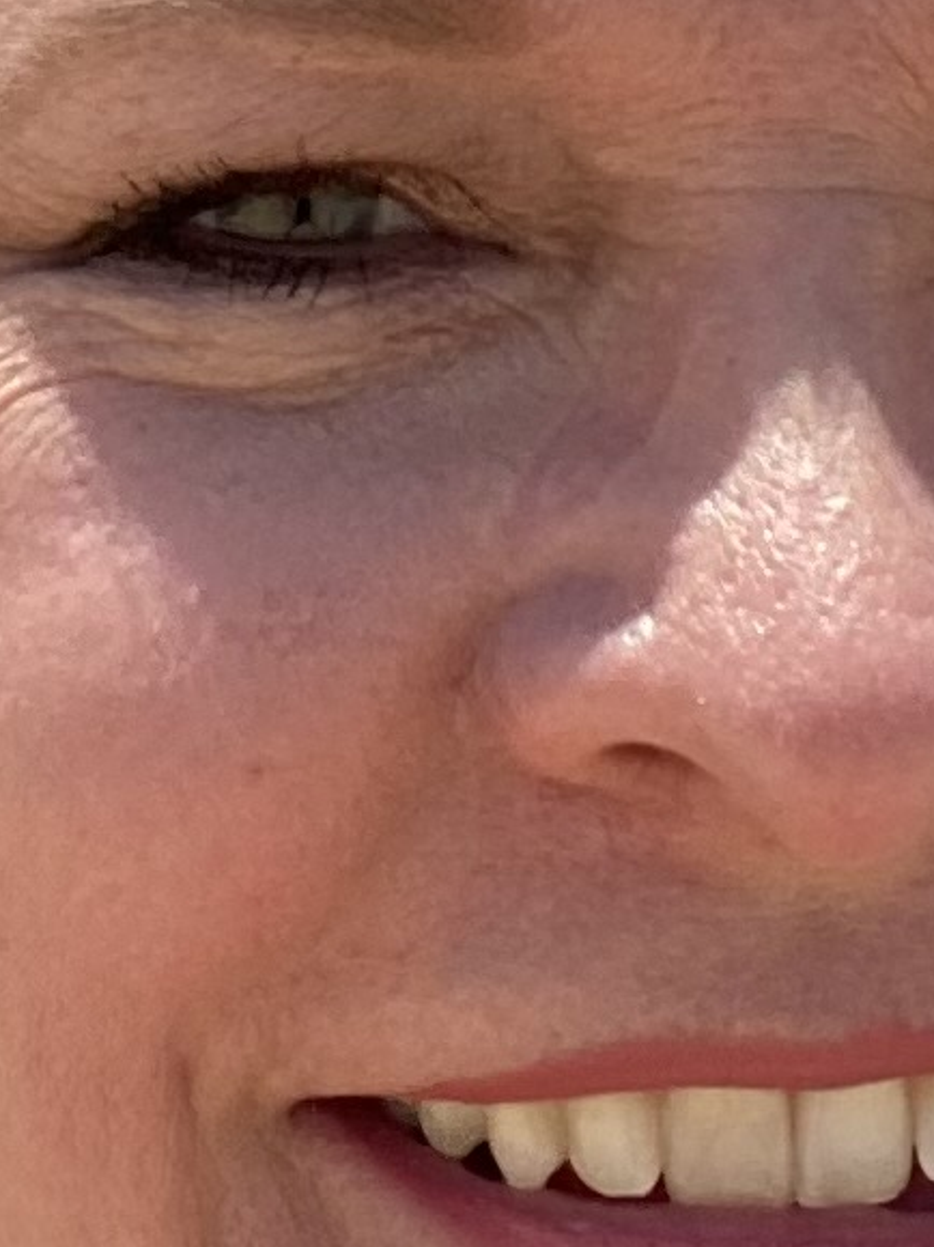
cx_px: 133
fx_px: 5758
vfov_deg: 12.1
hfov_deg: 9.2
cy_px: -215
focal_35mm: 160
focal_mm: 2.71
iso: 25
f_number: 2.2
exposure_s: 1/621
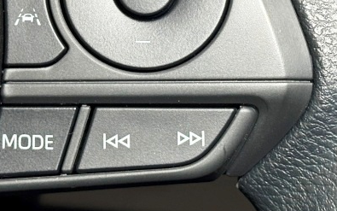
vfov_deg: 9.8
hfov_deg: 15.8
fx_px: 1213
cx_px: 135
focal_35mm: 132
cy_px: -14
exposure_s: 1/40
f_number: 1.78
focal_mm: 6.86
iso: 320
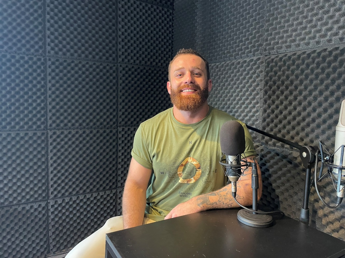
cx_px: 172
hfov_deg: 67.3
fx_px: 259
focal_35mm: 26
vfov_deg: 53.1
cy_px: 129
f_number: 1.6
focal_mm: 4.2
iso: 200
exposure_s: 1/60
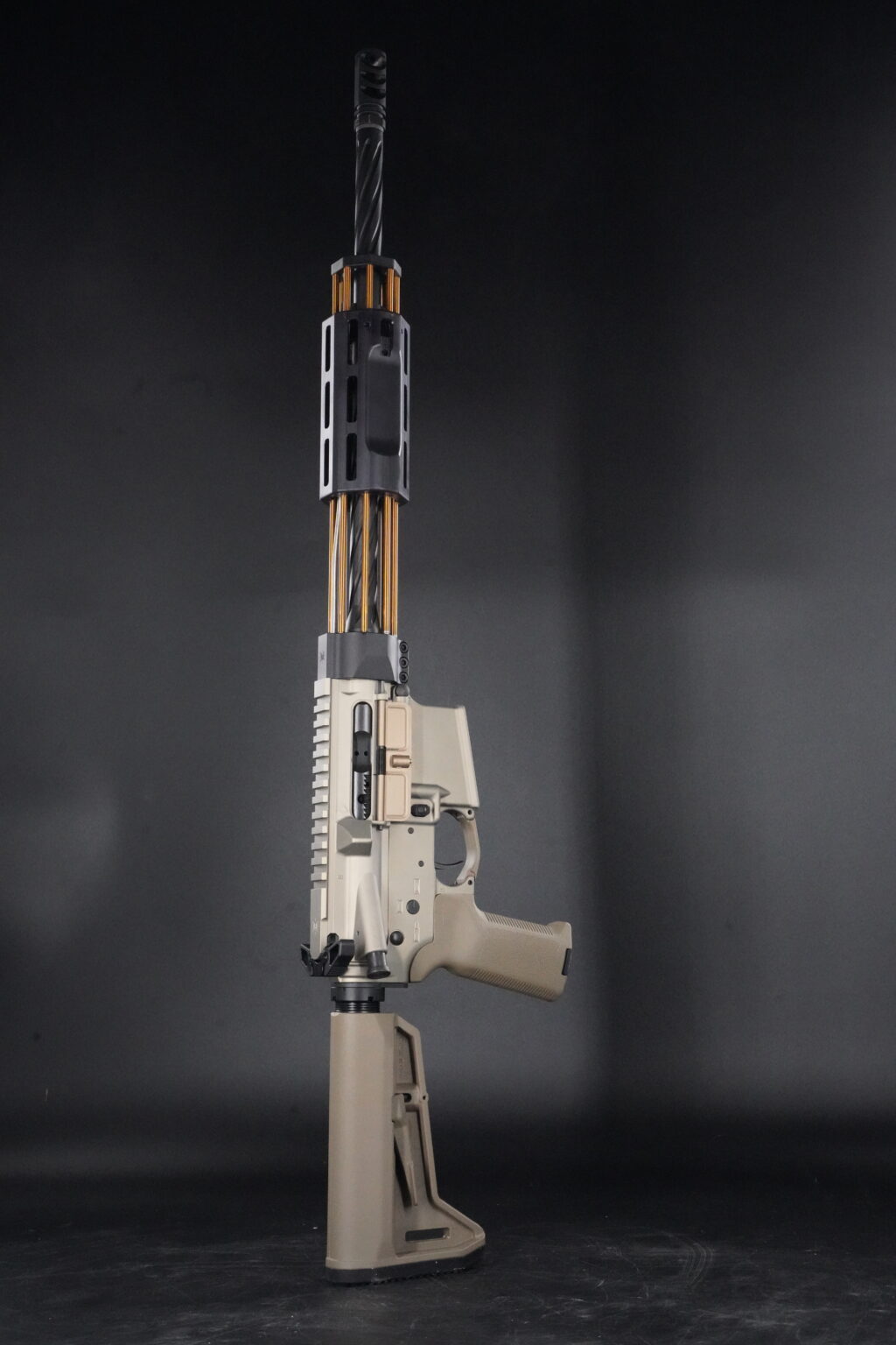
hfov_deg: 27.0
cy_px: 672
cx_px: 448
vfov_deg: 39.6
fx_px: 1867
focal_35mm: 50
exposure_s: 1/320
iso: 12800
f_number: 13
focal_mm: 50
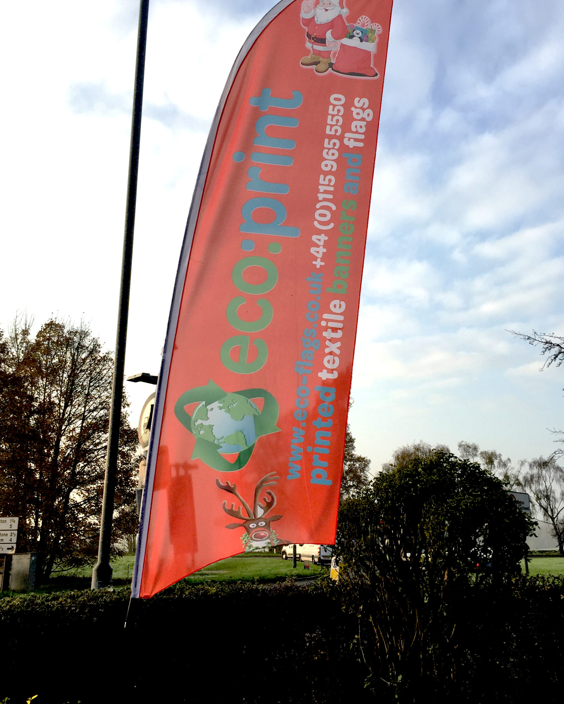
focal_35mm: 32
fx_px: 668
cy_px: 343
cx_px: 291
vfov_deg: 55.7
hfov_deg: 45.8
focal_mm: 4.15
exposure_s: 1/573
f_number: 2.2
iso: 32
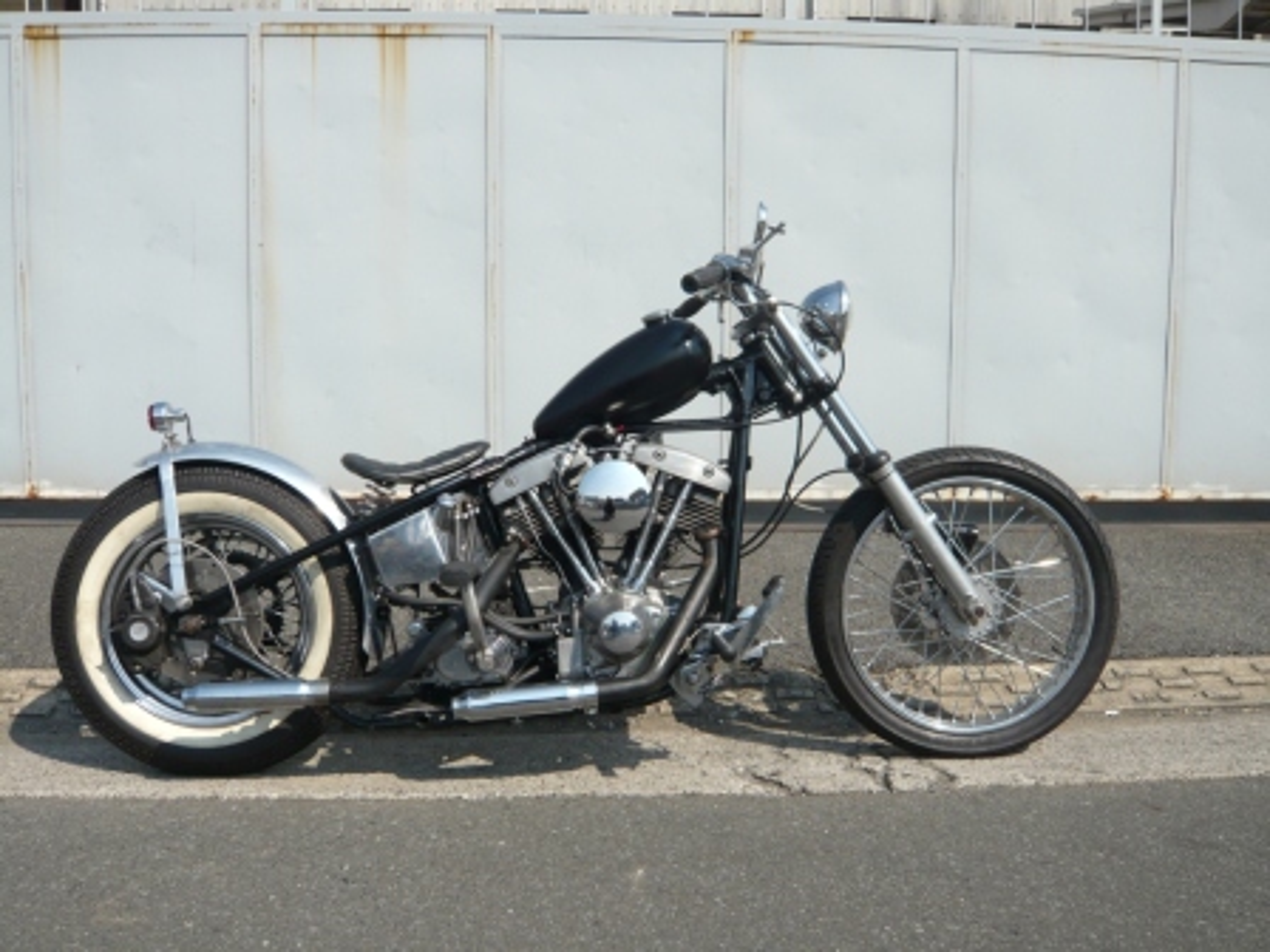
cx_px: 635
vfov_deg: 49.7
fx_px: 1027
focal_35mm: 28
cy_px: 476
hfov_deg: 63.4
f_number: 8
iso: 100
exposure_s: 1/200
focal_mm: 4.6
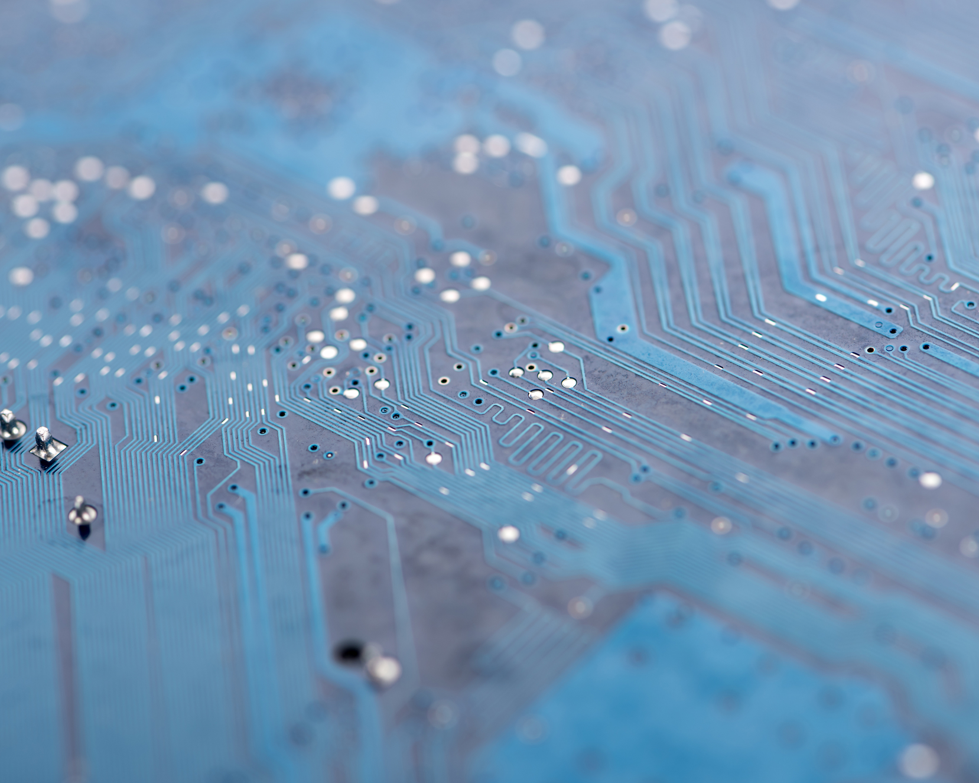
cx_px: 486
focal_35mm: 119
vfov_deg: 13.0
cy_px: 394
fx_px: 3447
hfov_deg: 16.2
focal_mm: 105
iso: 80
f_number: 9
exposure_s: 1/160
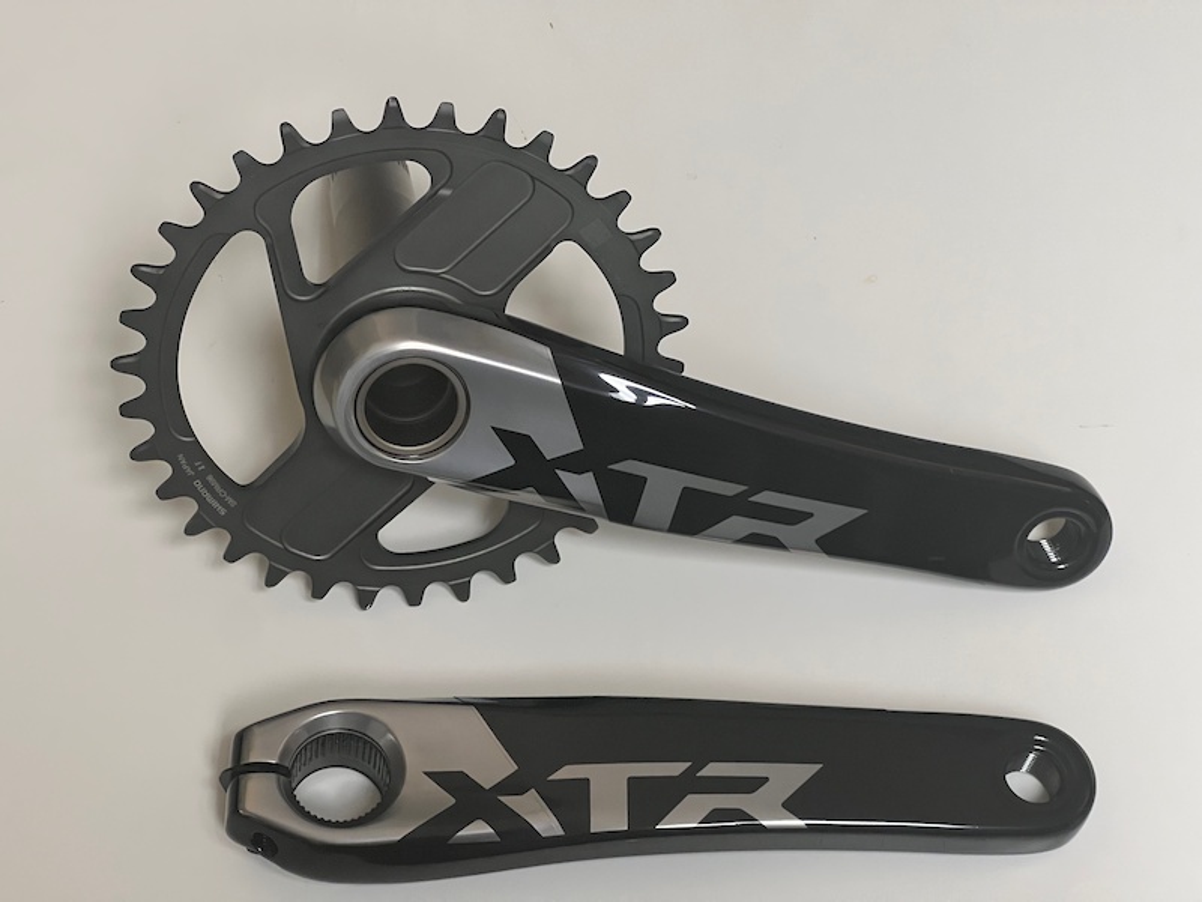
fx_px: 2674
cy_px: 451
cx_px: 601
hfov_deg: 25.3
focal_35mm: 77
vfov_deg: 19.1
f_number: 2.8
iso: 250
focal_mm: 9
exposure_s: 1/60
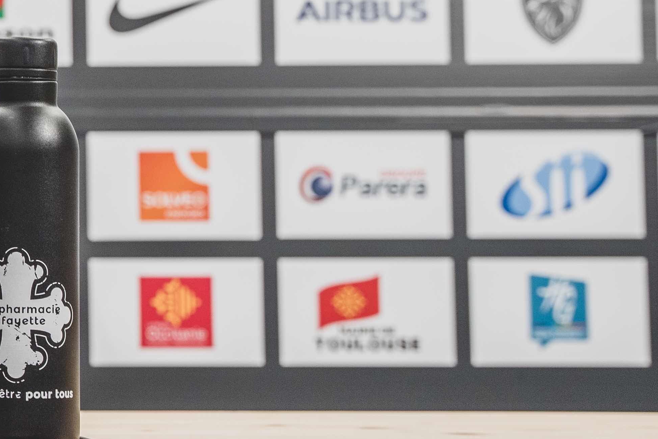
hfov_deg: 10.3
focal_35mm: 193
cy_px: 161
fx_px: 3531
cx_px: -360
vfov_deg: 7.1
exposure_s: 1/60
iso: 400
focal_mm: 53.9
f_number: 4
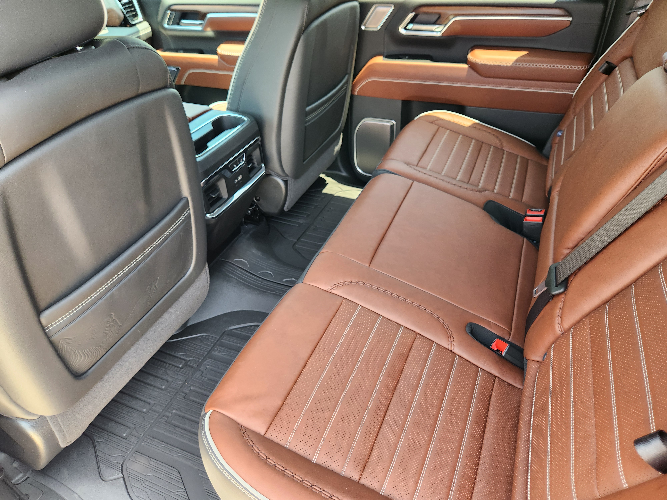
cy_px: 250
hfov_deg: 73.9
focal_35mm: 23
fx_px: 443
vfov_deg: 58.9
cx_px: 334
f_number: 1.8
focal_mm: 5.4
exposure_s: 1/120
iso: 160
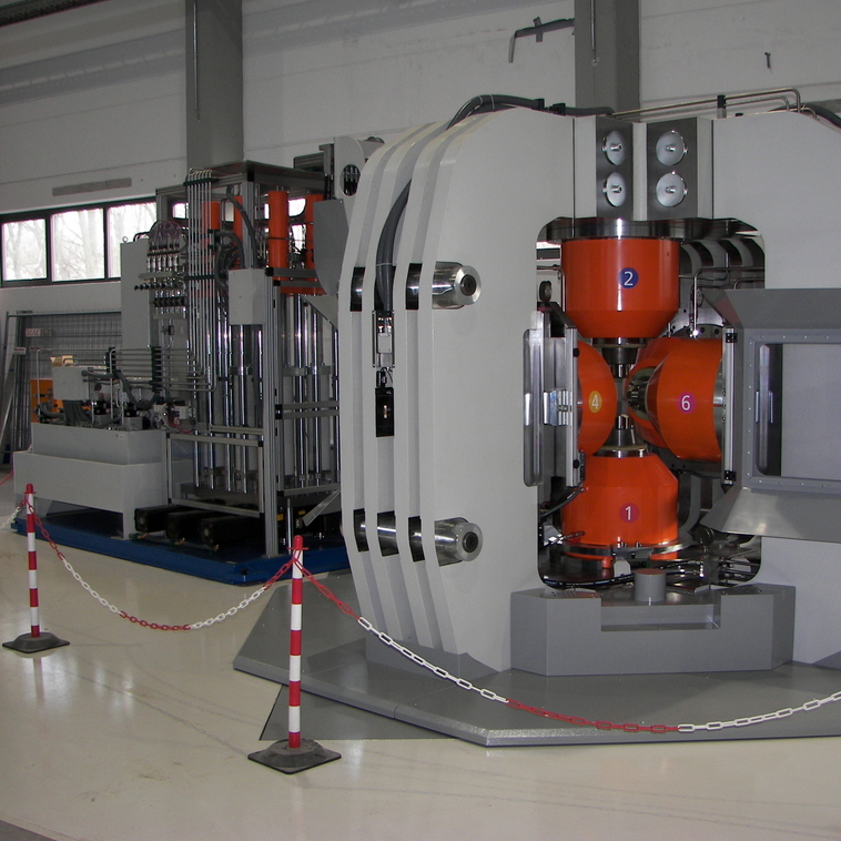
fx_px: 1182
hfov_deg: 39.1
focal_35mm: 43
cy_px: 420
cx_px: 479
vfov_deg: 39.2
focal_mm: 6
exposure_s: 1/30
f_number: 2.8
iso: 64
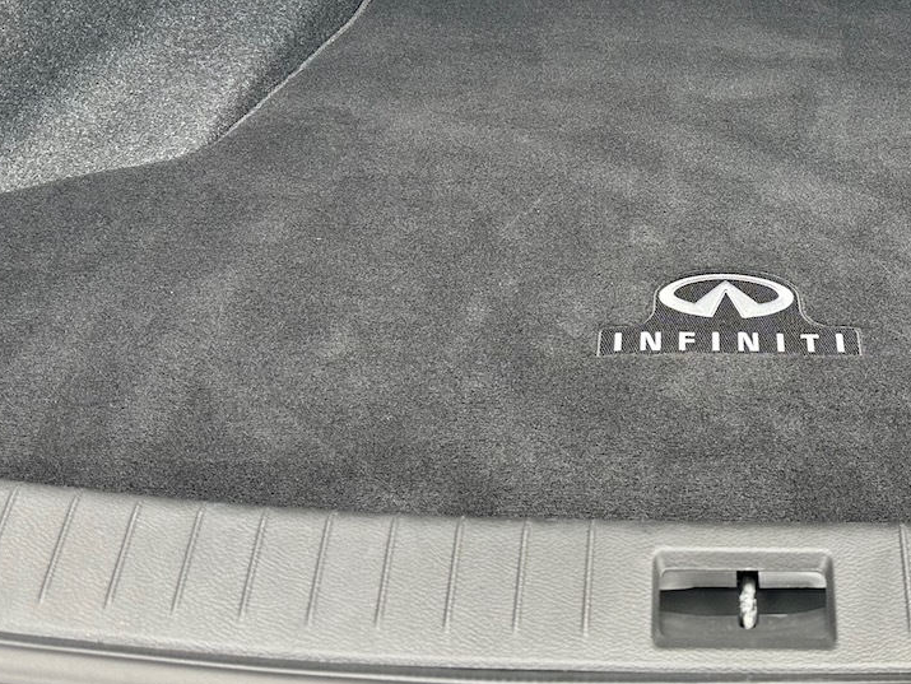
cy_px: 80
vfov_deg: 26.7
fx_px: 1396
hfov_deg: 35.2
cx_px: 703
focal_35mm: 53
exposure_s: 1/123
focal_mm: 6.86
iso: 100
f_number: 1.78
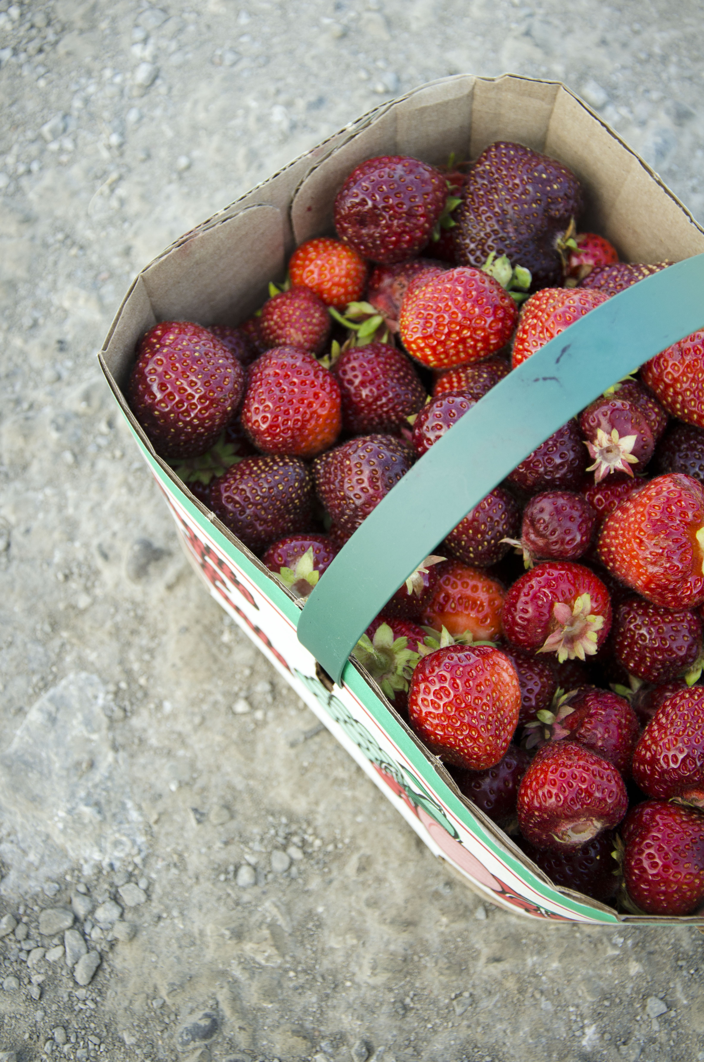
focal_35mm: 68
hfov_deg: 20.1
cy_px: 531
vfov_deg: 29.9
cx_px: 352
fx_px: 1989
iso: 200
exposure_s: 1/180
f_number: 6.7
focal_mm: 45
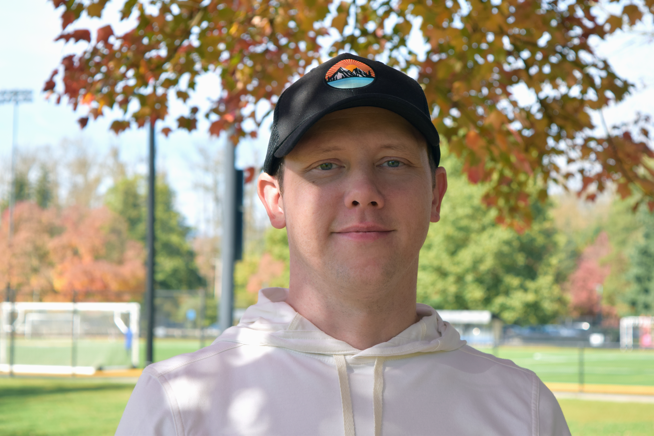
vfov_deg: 16.6
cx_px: 327
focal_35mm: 82
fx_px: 1499
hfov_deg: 24.6
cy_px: 218
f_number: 8
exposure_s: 1/250
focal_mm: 55
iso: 200
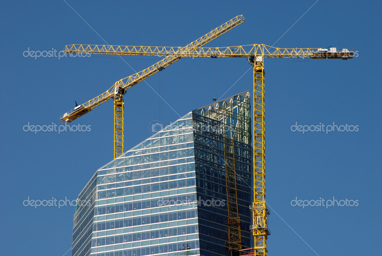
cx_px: 191
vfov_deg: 7.3
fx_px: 1992
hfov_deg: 11.0
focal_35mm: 188
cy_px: 128
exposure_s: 1/320
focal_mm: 125
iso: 100
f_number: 8
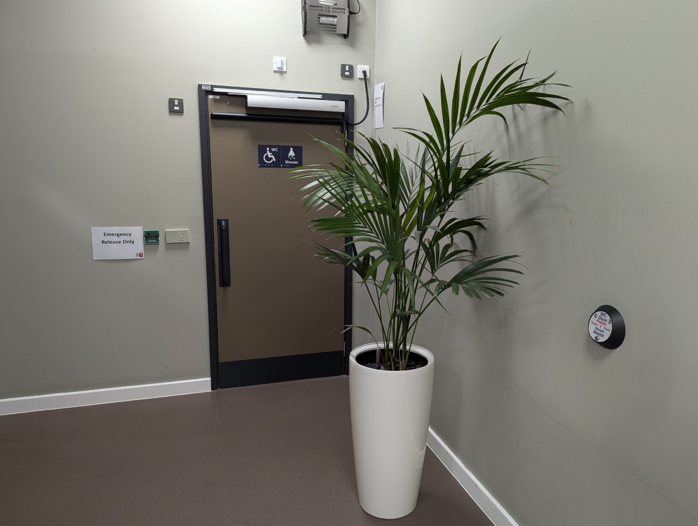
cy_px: 272
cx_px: 376
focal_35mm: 26
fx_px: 525
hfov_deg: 67.1
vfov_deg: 53.2
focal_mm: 6.81
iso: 87
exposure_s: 1/25
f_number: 1.85
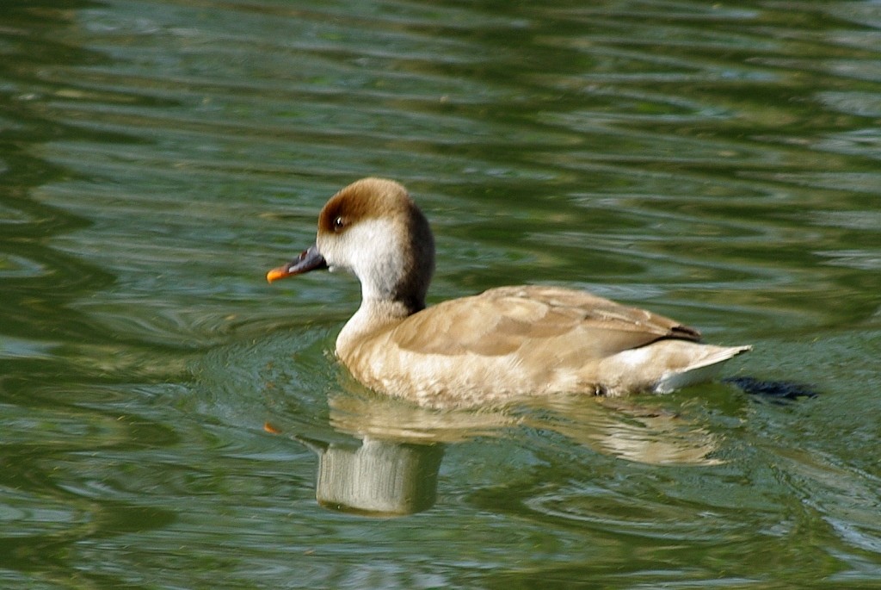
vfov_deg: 3.1
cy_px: 295
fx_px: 11023
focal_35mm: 450
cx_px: 440
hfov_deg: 4.6
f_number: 8
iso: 100
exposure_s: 1/125
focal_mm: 300
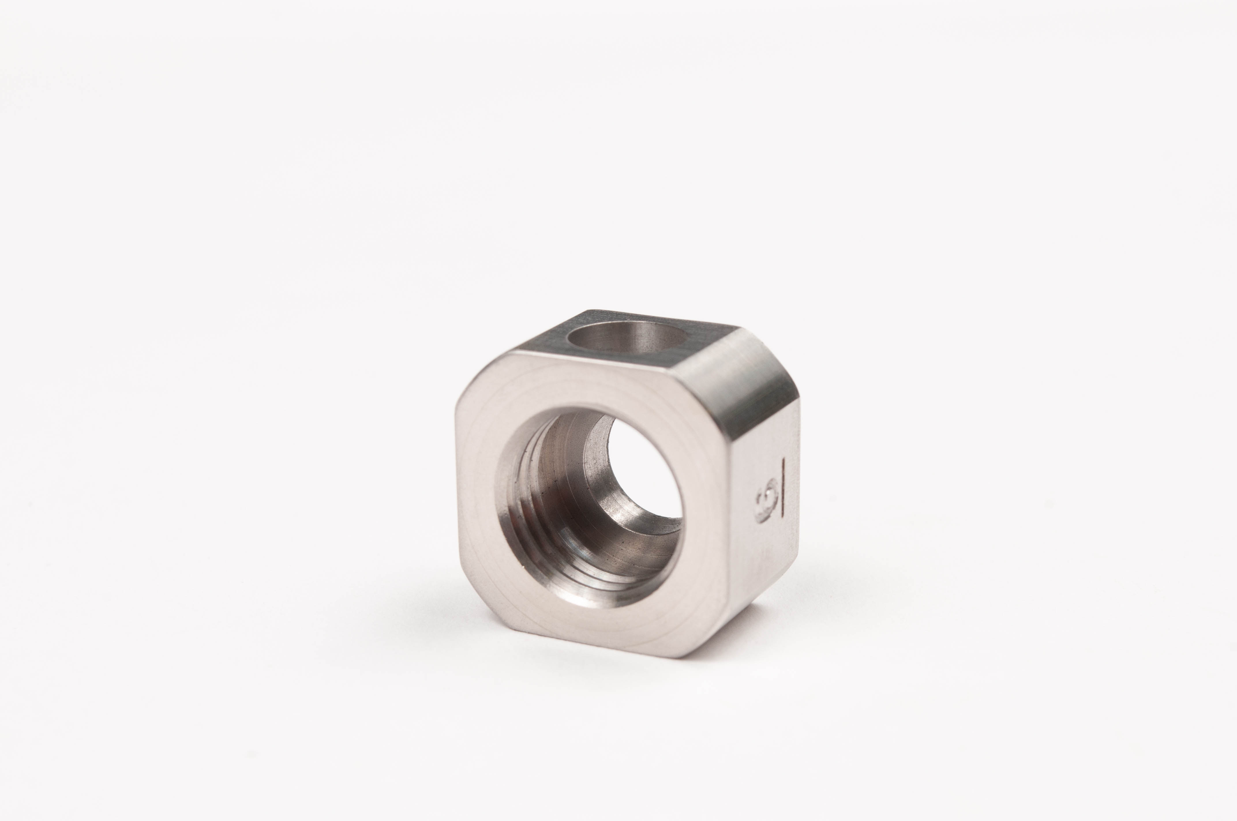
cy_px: 410
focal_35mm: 72
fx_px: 2471
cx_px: 618
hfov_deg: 28.1
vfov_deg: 18.9
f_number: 13
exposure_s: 1/80
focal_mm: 48
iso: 200
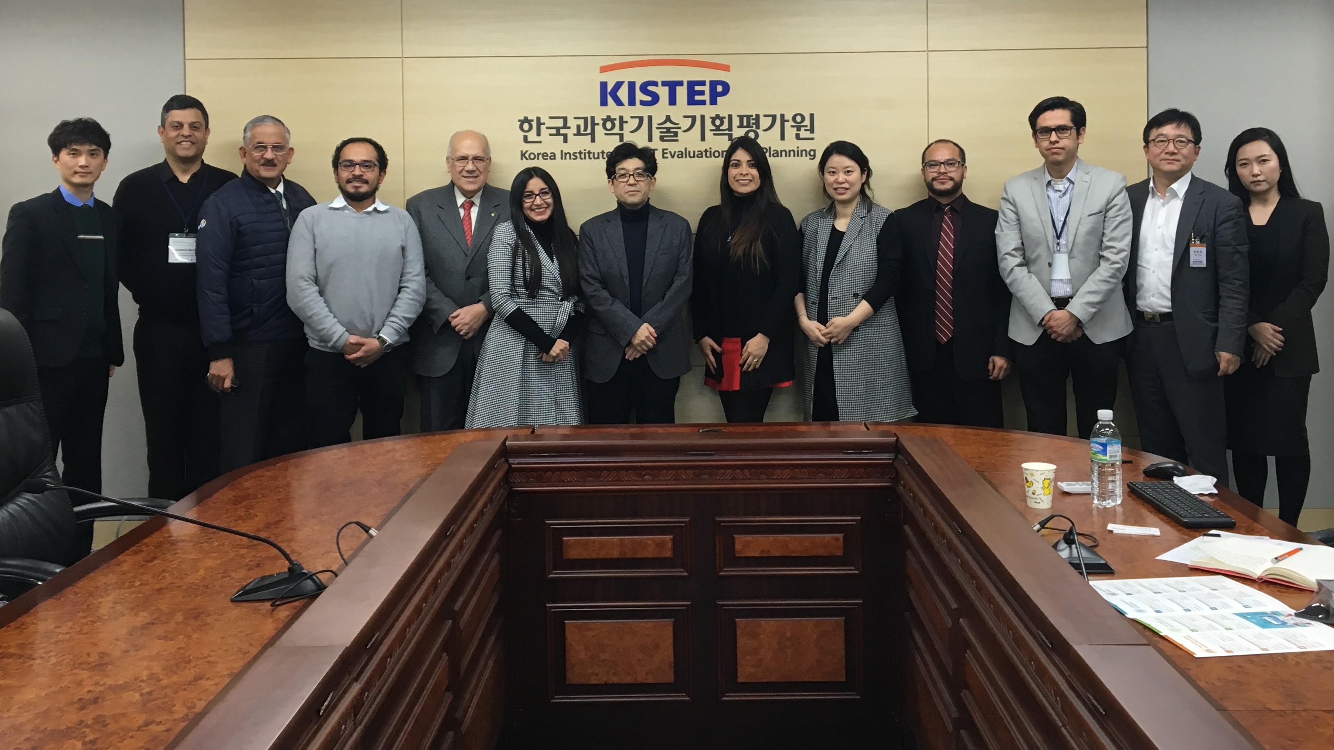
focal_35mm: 32
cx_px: 664
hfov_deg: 61.0
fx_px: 1132
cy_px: 294
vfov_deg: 36.5
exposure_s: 1/30
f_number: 2.2
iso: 50
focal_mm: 4.15
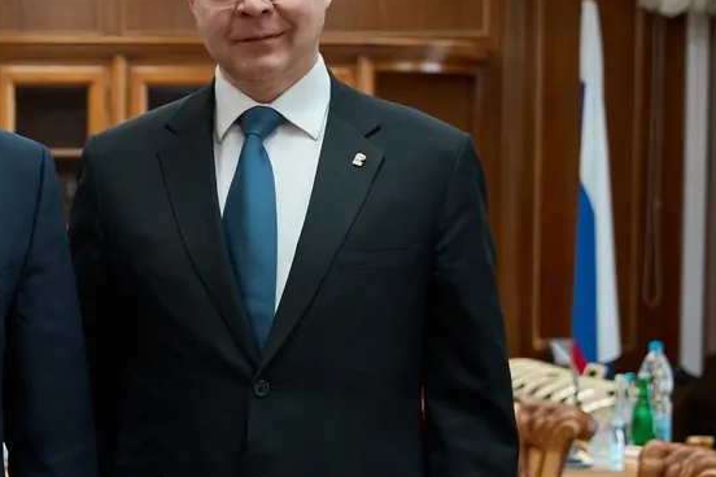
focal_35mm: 110
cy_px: 361
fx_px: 2195
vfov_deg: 12.4
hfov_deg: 18.2
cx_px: 54
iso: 800
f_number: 3.5
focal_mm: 47.6
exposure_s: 1/200
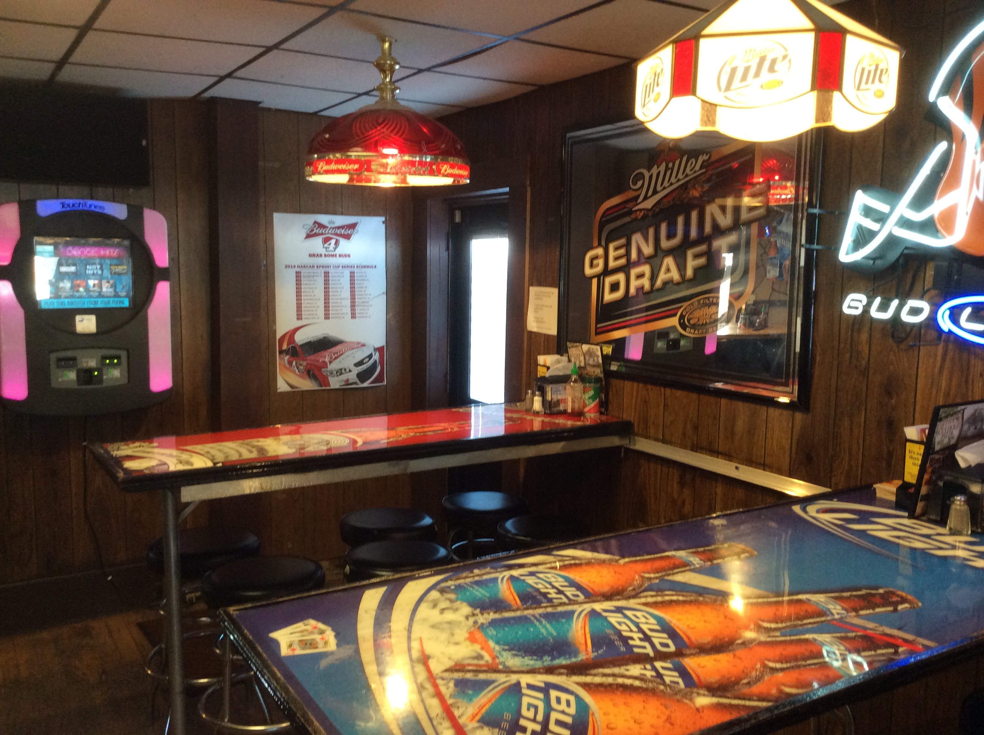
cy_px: 368
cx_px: 492
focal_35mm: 33
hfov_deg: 55.4
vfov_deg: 42.8
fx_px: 937
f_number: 2.4
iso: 100
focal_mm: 3.3
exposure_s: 1/24
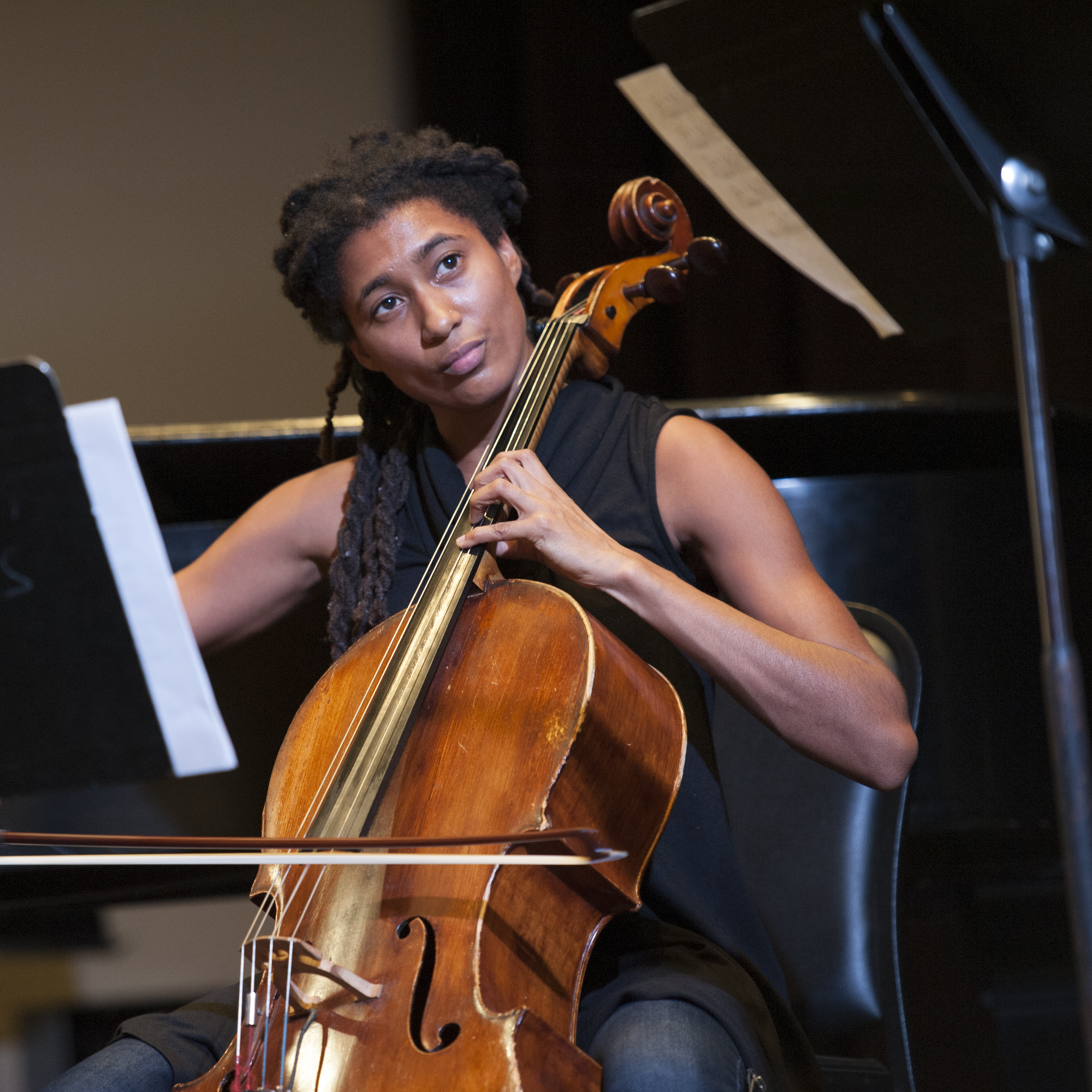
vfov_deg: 7.6
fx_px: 8209
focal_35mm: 230
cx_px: 388
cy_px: 546
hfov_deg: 7.6
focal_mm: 180
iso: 1600
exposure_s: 1/80
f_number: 2.8
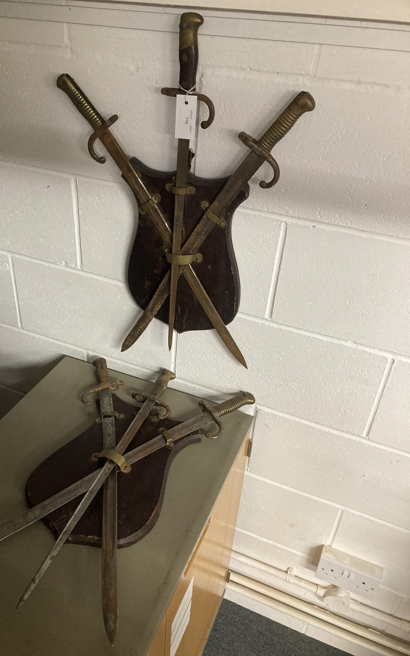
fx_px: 536
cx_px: 162
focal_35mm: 30
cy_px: 331
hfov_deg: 41.6
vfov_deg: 62.9
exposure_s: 1/50
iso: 250
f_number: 1.8
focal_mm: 3.99
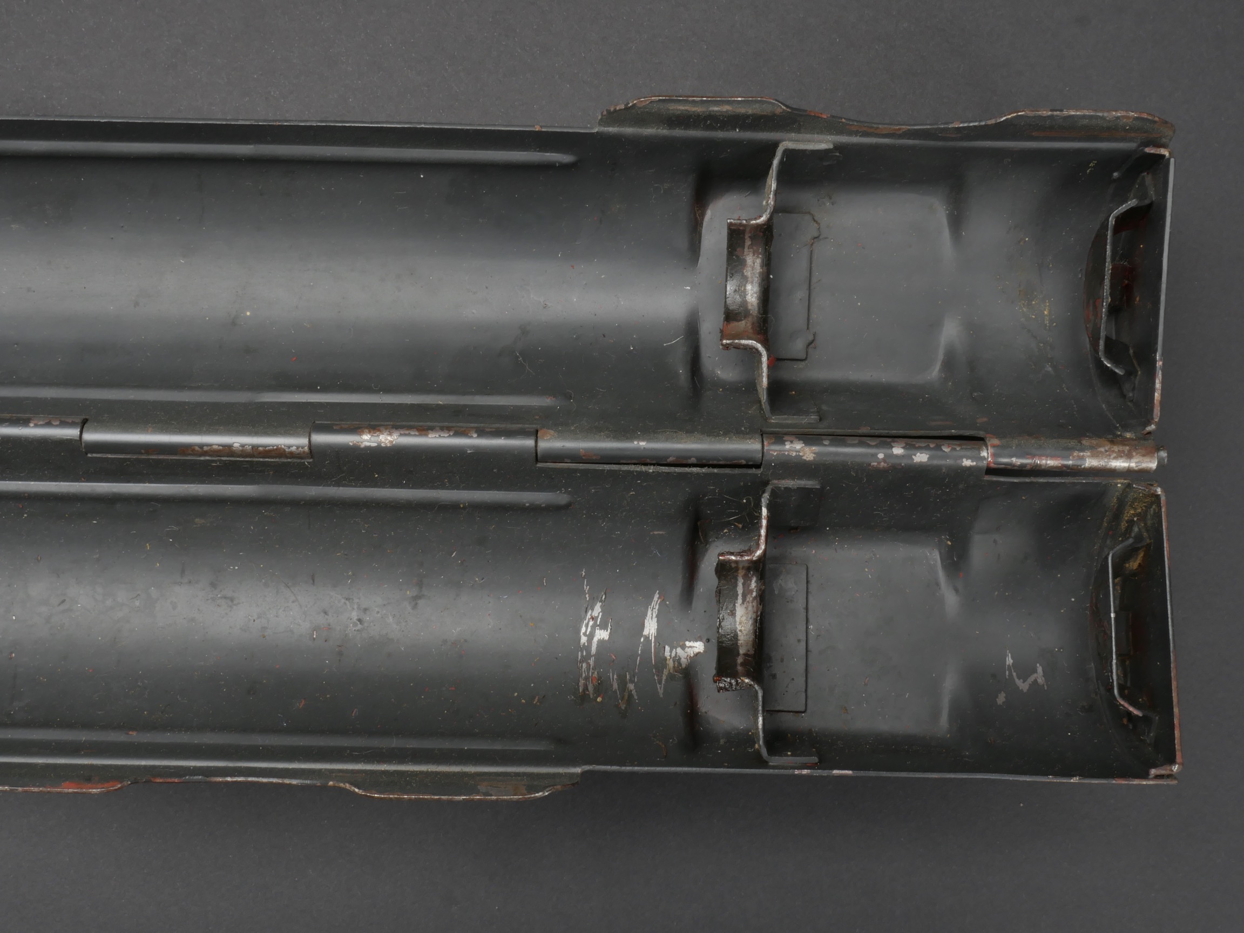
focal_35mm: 40
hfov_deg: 46.8
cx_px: 622
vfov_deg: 36.0
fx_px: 1437
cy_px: 466
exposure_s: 1/100
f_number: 20
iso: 200
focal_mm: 20
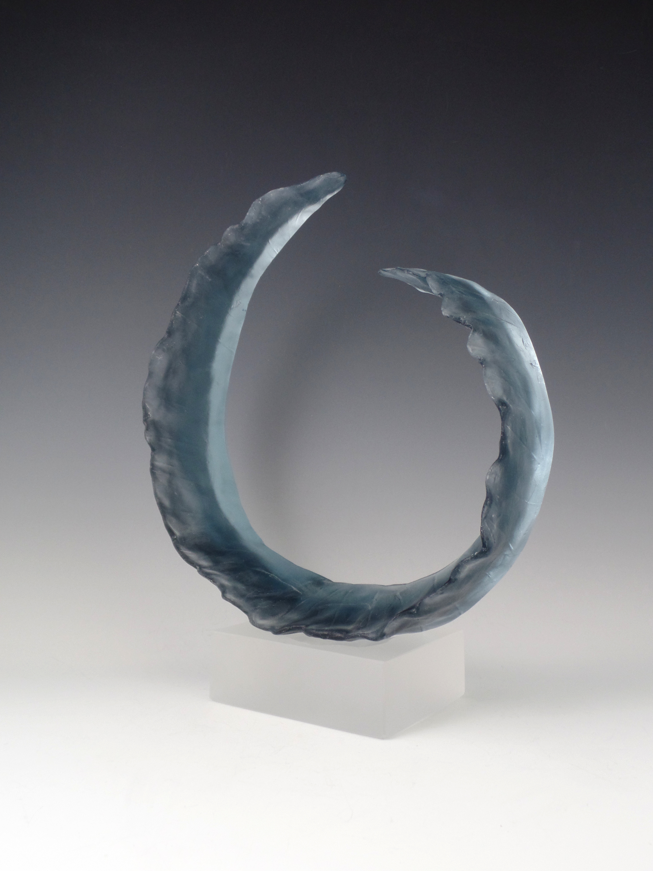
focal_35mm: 35
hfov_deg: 40.7
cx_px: 326
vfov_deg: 52.6
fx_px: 880
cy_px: 436
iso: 160
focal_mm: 6.2
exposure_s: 1/30
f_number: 3
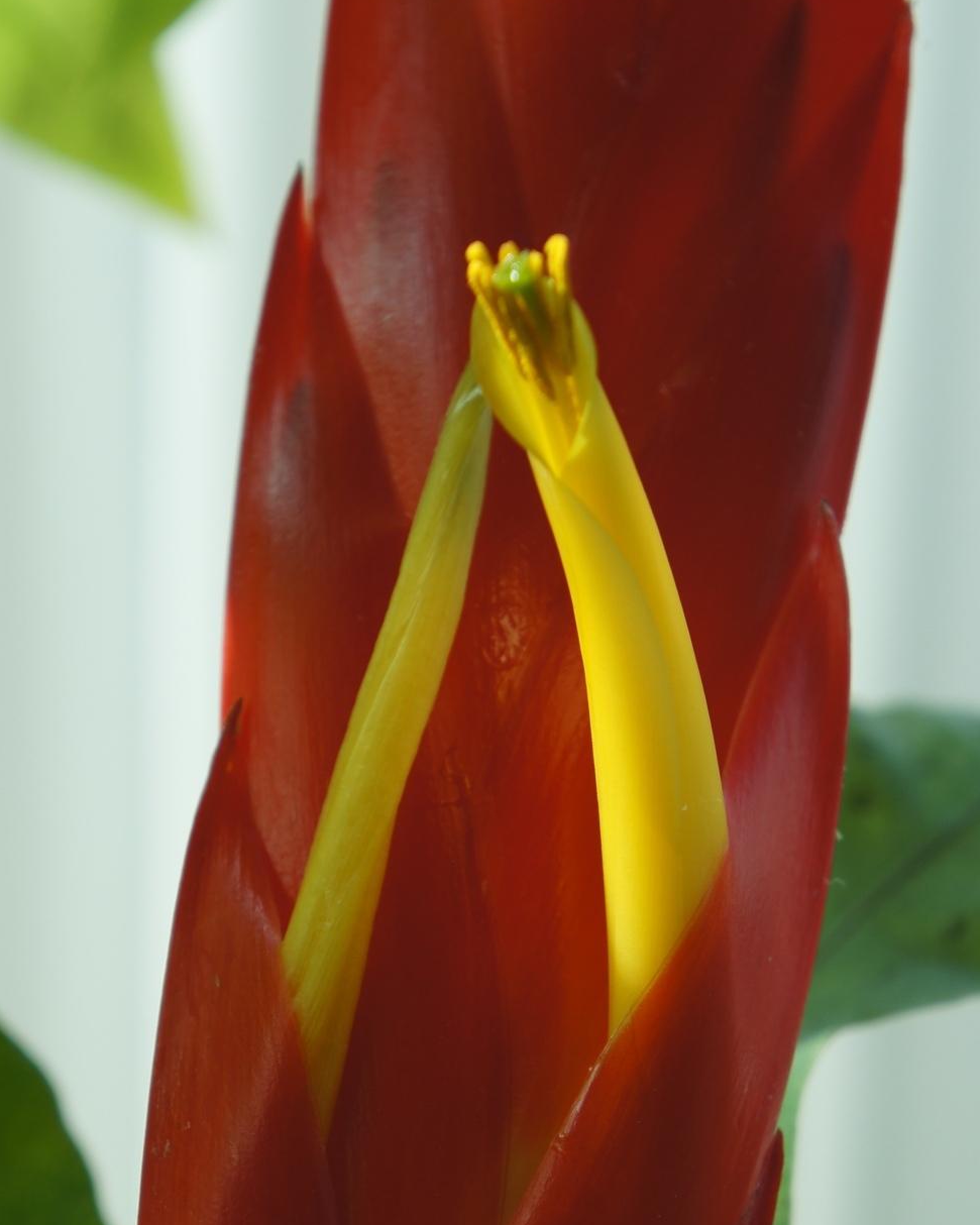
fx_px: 4786
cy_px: 682
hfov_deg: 11.7
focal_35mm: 132
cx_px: 491
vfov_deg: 14.6
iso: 200
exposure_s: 1/200
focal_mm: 55
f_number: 6.3
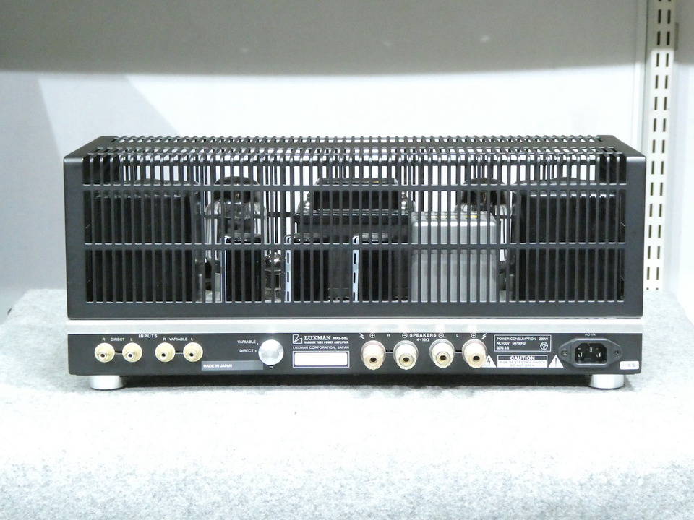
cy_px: 260
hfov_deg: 24.7
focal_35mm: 79
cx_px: 347
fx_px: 1584
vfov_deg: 18.7
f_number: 4.7
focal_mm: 14.1
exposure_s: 1/20
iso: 1600
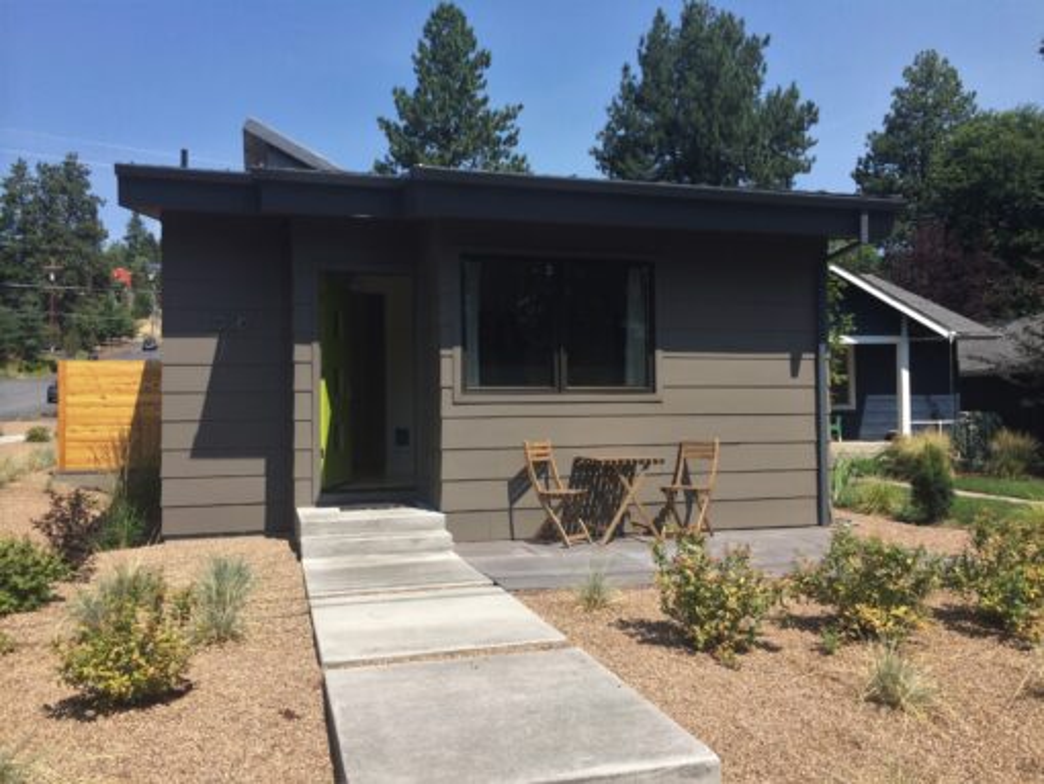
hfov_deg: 59.9
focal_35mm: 30
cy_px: 392
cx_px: 522
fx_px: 905
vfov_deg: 46.8
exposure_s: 1/1520
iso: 32
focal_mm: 4.12
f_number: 2.2
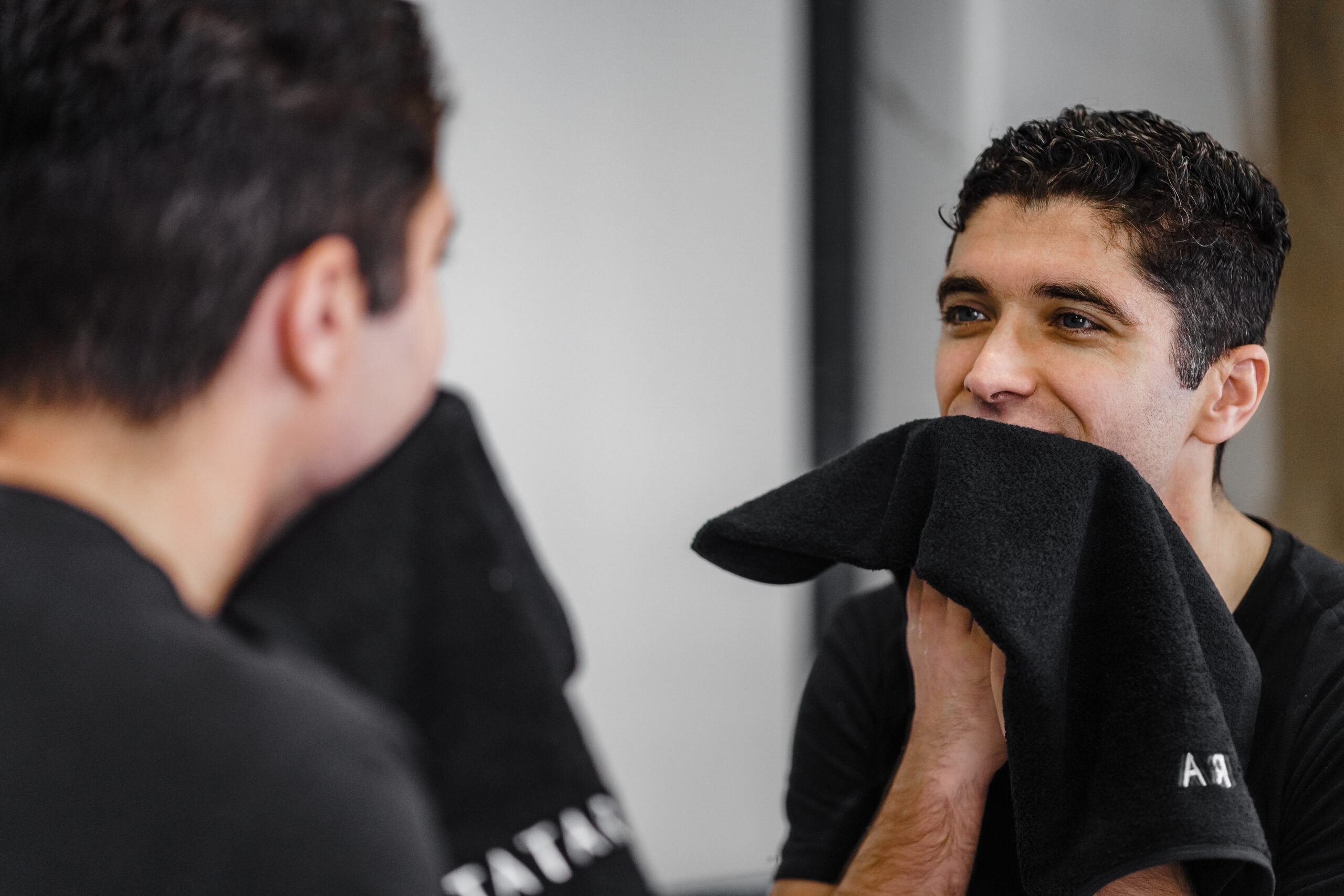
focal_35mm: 85
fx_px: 3173
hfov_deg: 23.9
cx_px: 672
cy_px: 448
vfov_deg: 16.1
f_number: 1.8
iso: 1600
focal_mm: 85
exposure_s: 1/500
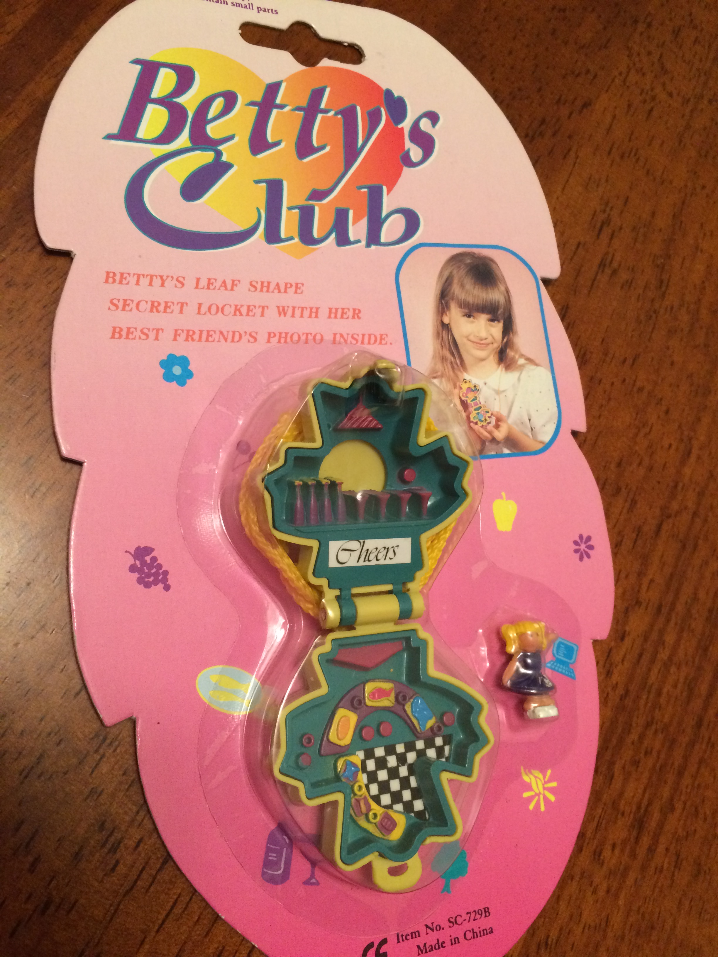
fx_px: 802
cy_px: 478
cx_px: 359
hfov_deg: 48.2
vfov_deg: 61.7
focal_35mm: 29
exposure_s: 1/24
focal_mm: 4.15
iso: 320
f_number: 2.2
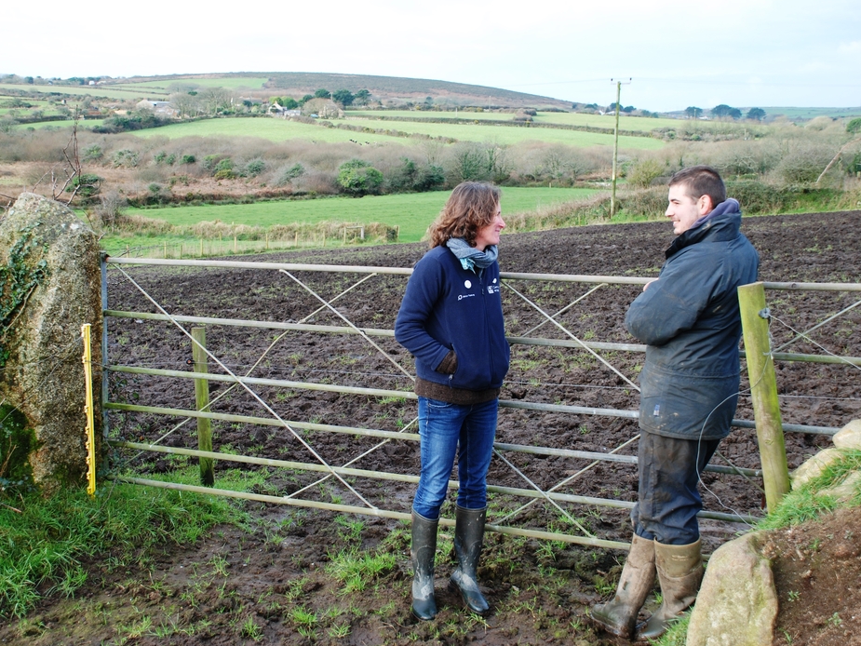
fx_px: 1257
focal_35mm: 51
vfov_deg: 28.8
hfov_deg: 37.8
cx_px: 406
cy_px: 323
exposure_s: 1/125
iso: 200
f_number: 5.6
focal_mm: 31
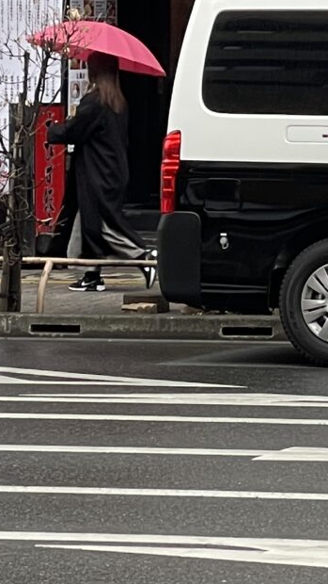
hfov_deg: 5.1
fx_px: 3616
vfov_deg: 9.2
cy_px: 57
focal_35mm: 234
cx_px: 685
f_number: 2
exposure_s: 1/99
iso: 32
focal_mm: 6
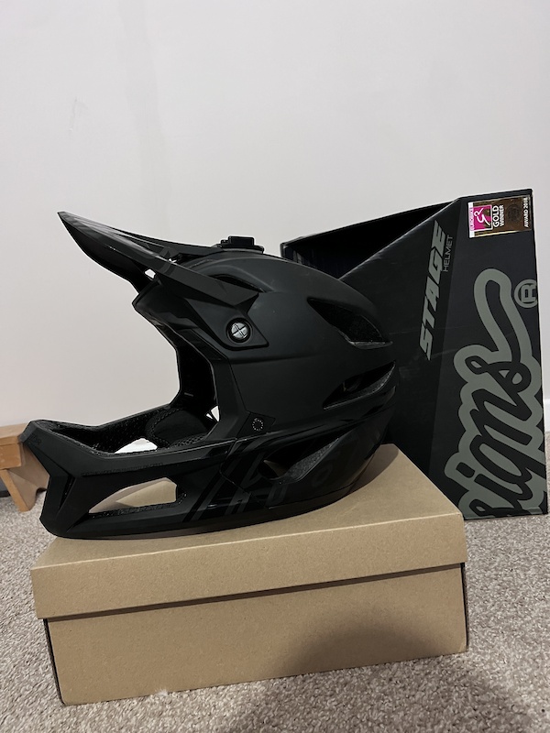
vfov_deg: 67.3
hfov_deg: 53.1
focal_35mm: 26
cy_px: 366
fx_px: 551
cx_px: 275
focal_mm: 5.7
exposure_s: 1/25
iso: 500
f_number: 1.5
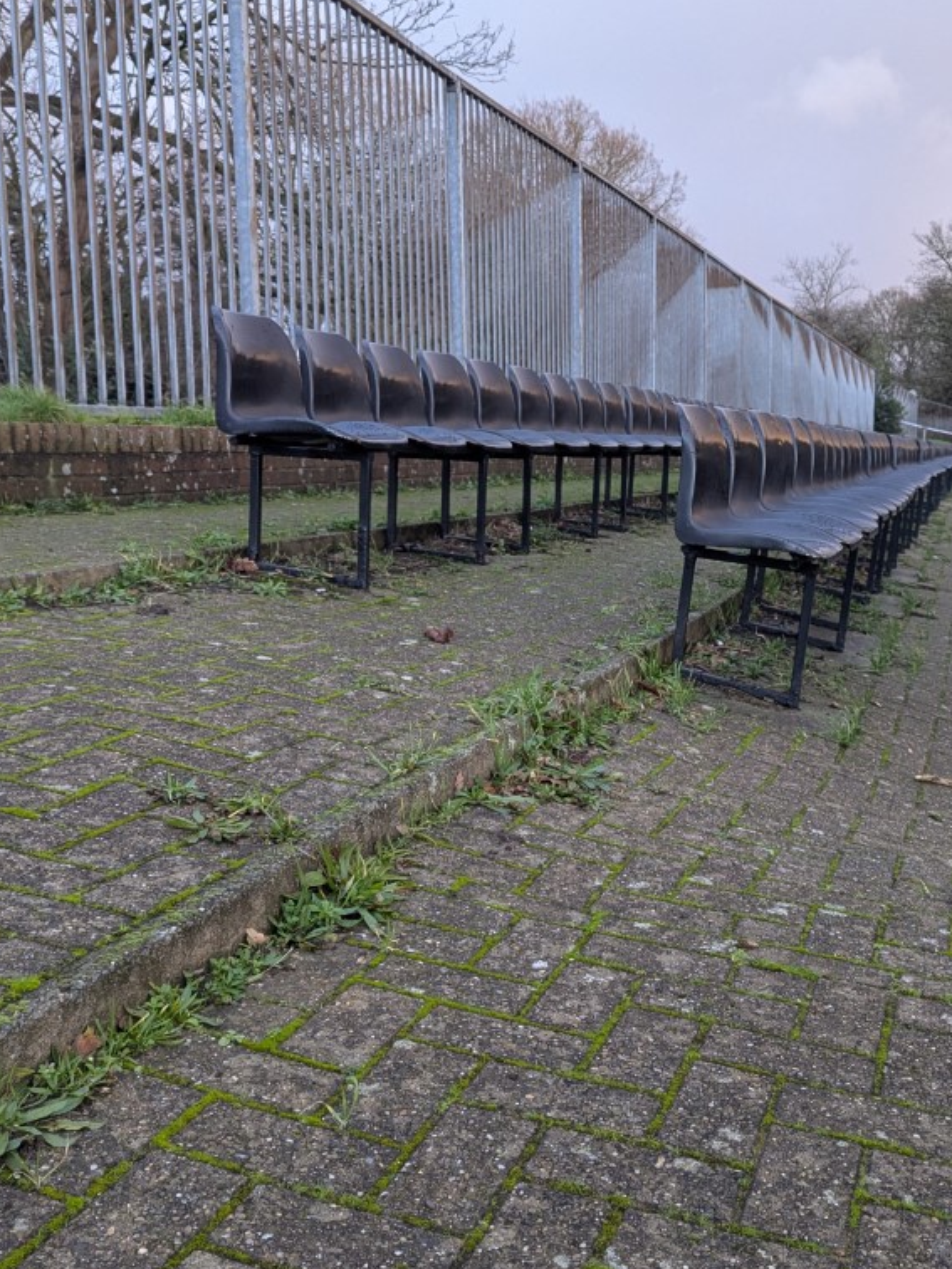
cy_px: 640
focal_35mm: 38
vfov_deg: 49.0
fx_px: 1393
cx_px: 666
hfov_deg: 37.1
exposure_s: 1/96.5
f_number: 1.85
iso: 195
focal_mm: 6.81
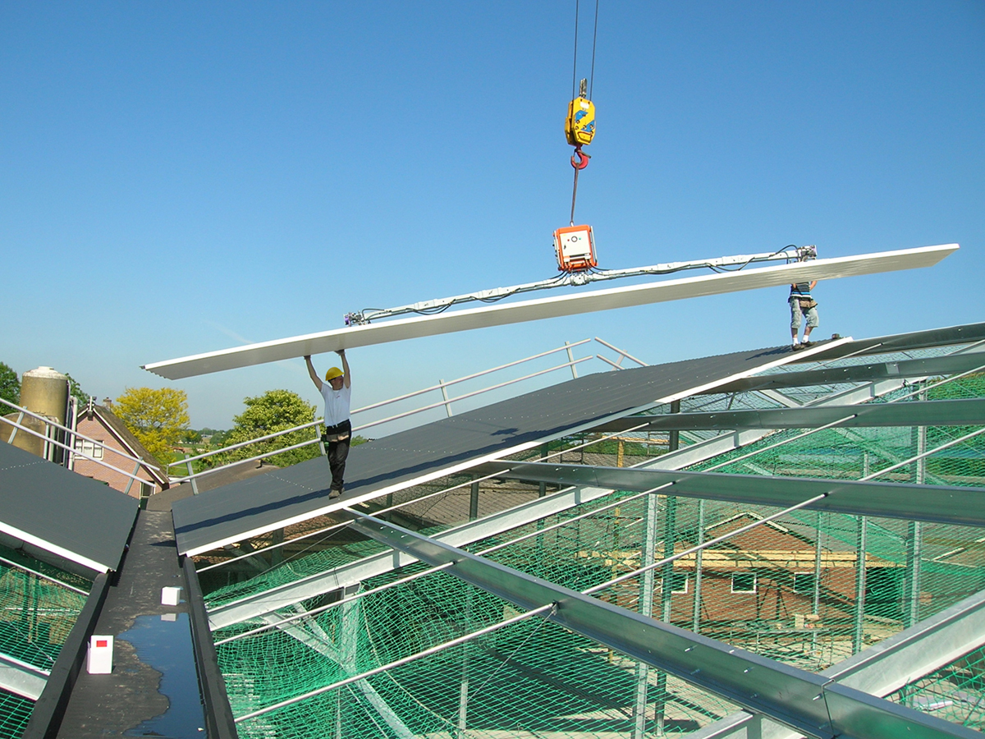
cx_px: 492
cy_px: 370
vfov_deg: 41.8
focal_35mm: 34
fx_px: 967
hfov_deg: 54.0
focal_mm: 5.7
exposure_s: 1/350
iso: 50
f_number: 4.9
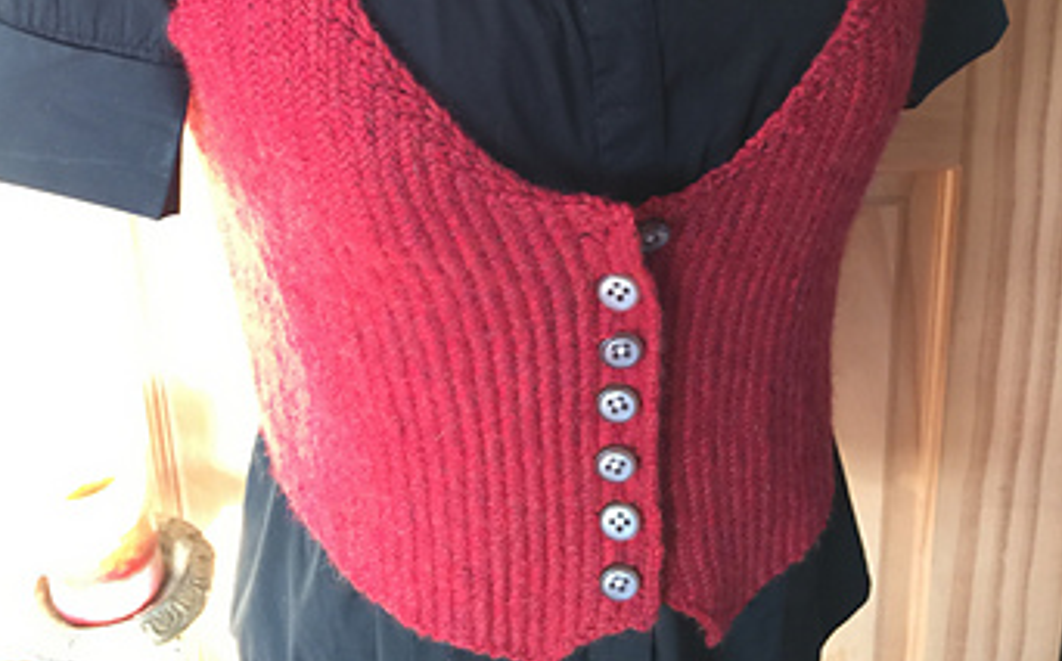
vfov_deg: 27.4
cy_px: 53
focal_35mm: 45
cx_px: 502
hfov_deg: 44.4
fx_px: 1301
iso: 80
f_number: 2.2
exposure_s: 1/15
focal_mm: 4.15
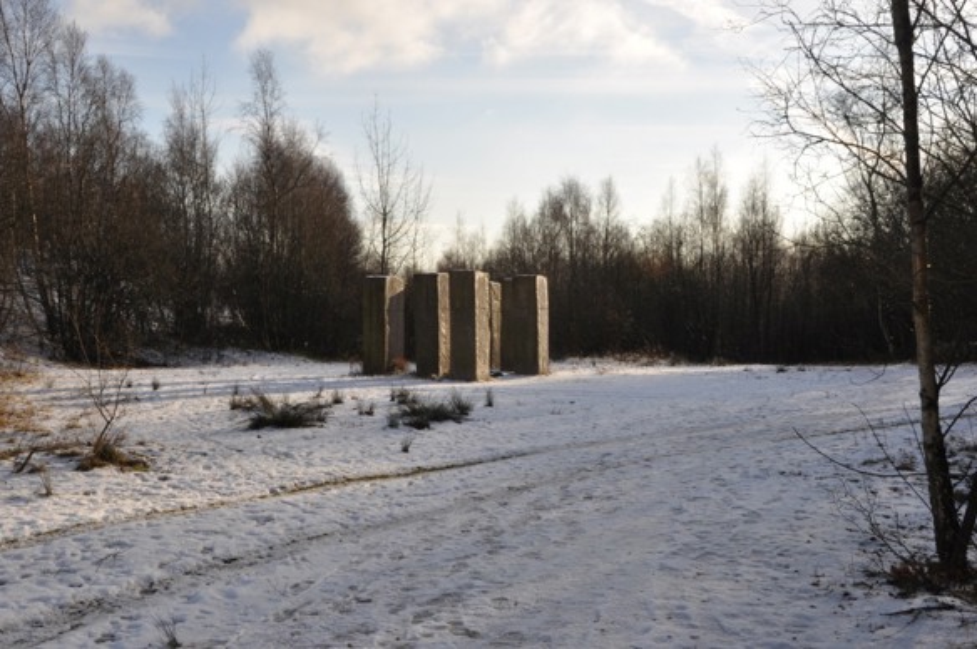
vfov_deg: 30.8
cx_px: 488
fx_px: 1179
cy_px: 324
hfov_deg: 45.0
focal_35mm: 44
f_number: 16
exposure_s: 1/200
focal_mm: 29
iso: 320
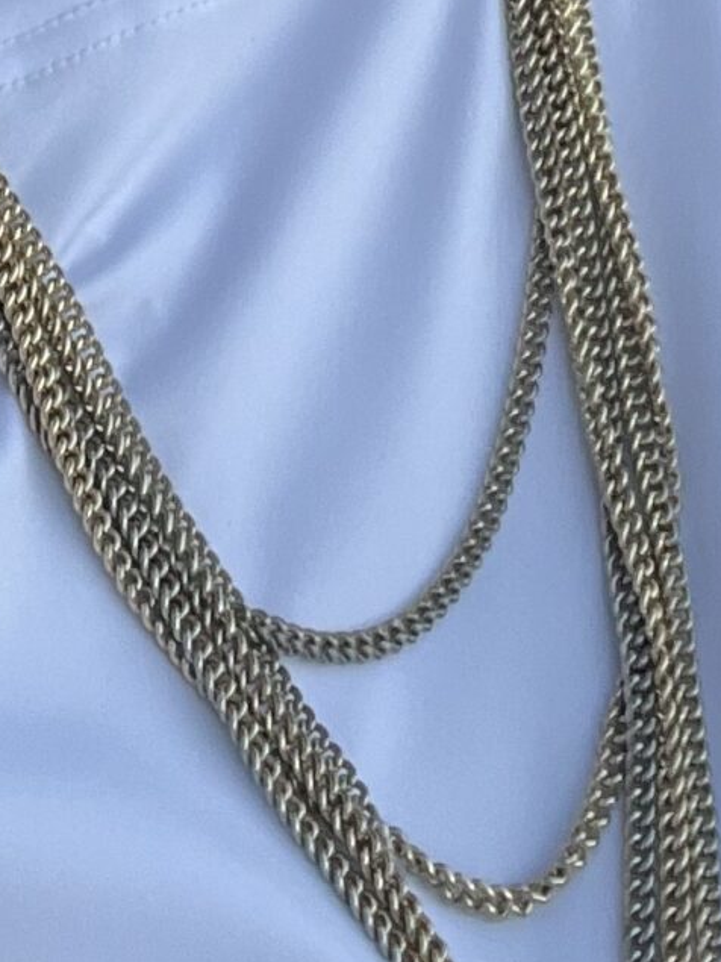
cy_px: -717
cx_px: 145
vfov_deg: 14.5
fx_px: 3361
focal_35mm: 121
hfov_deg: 12.2
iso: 100
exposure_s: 1/102
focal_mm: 2.71
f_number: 2.2
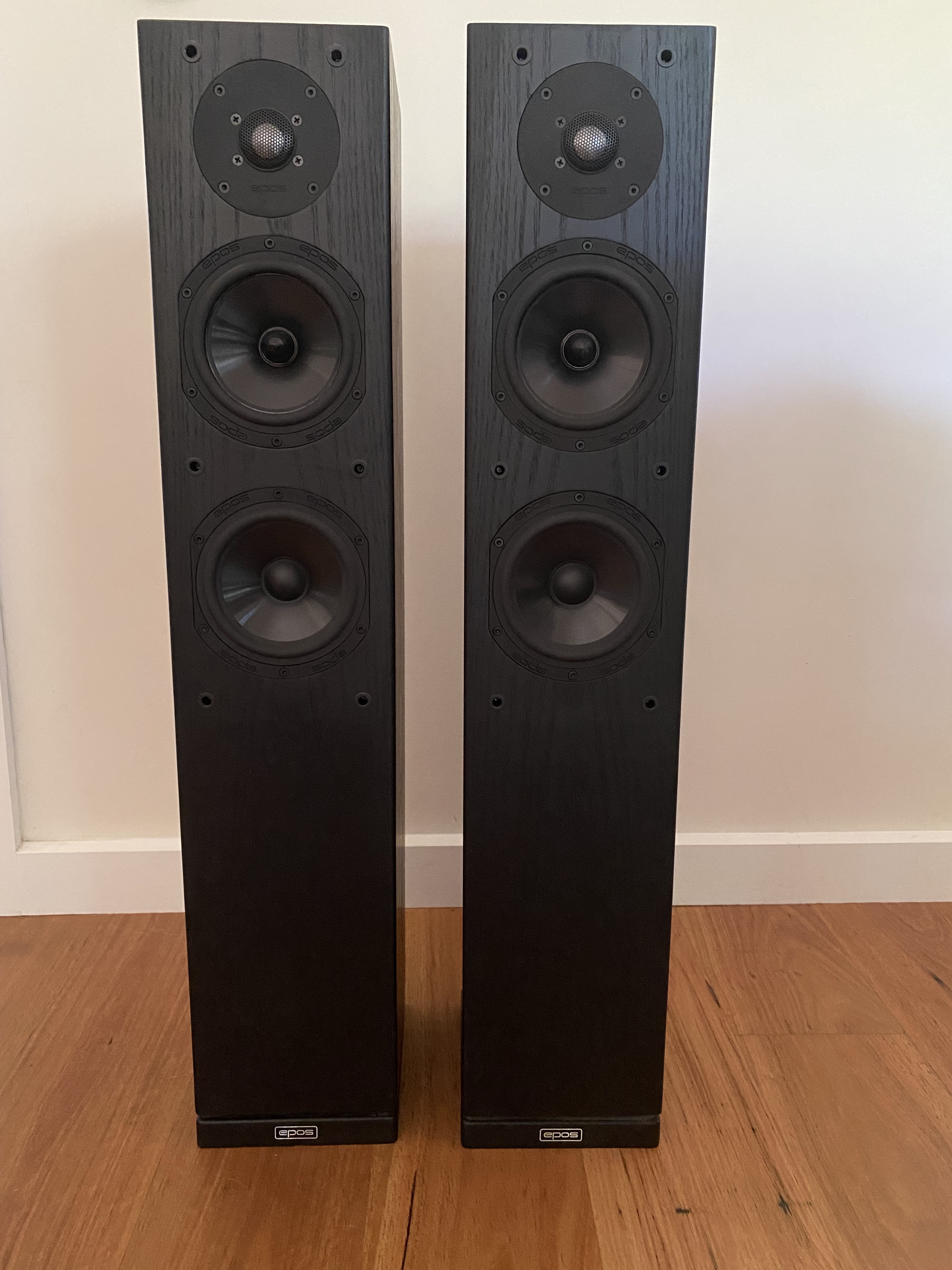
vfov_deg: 67.3
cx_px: 476
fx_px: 953
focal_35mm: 26
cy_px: 635
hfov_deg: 53.1
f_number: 1.8
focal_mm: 4.25
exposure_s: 1/52
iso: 500
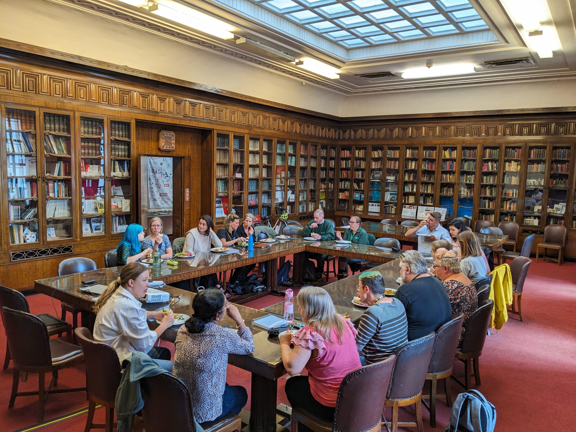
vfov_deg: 51.4
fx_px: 449
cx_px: 288
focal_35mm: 27
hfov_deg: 65.3
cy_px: 216
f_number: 1.73
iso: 51
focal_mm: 4.38
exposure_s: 1/33.3
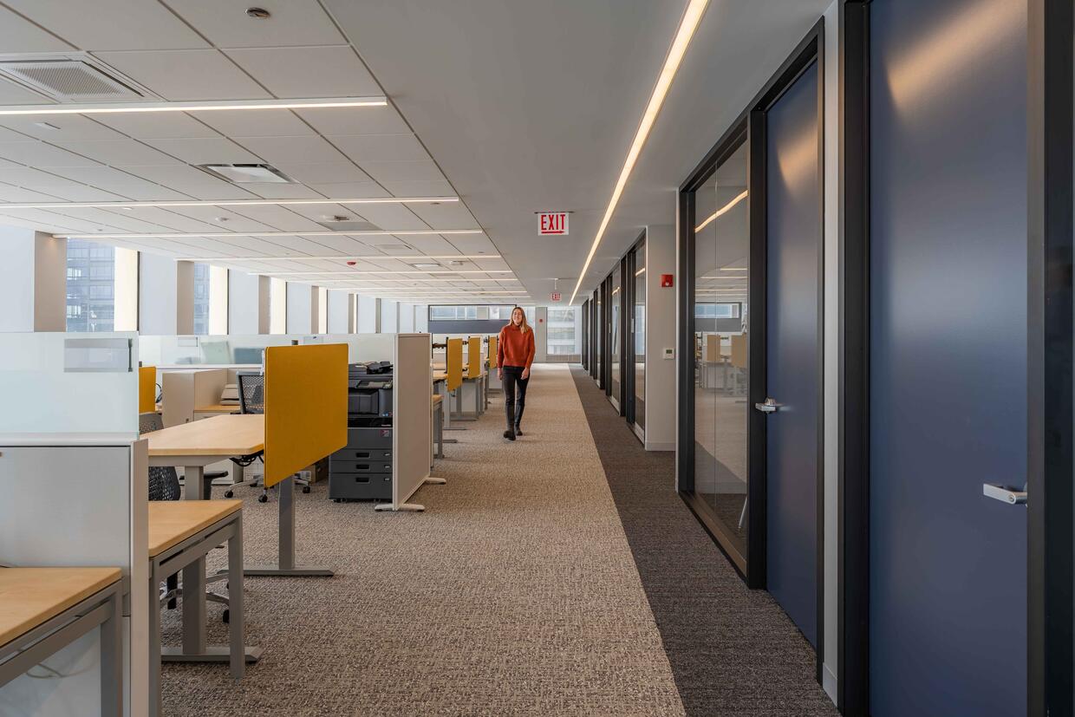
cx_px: 538
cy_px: 358
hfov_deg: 83.4
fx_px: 603
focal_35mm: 20
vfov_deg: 61.4
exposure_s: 1/50
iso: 100
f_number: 8
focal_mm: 20.2
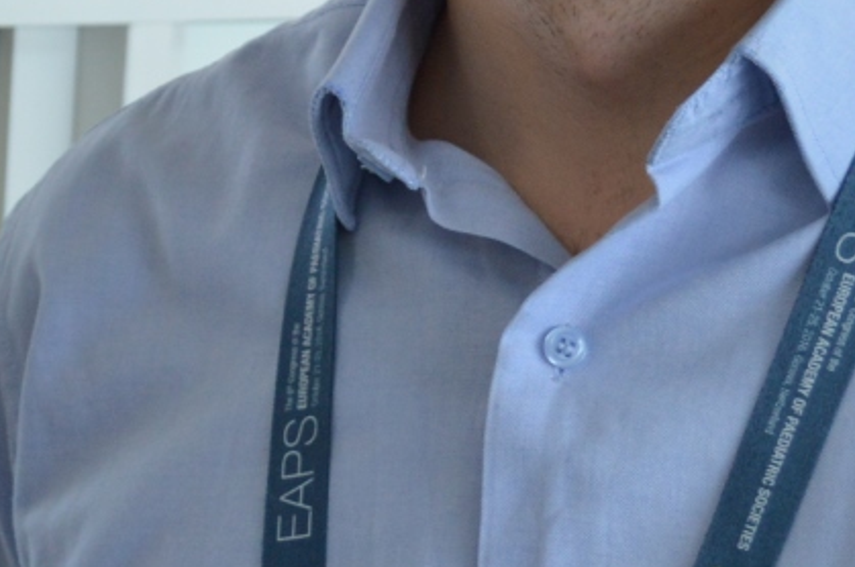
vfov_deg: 7.5
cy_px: -110
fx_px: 4292
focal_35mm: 181
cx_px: -199
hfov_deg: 11.1
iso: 320
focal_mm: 28
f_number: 5.6
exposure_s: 1/125
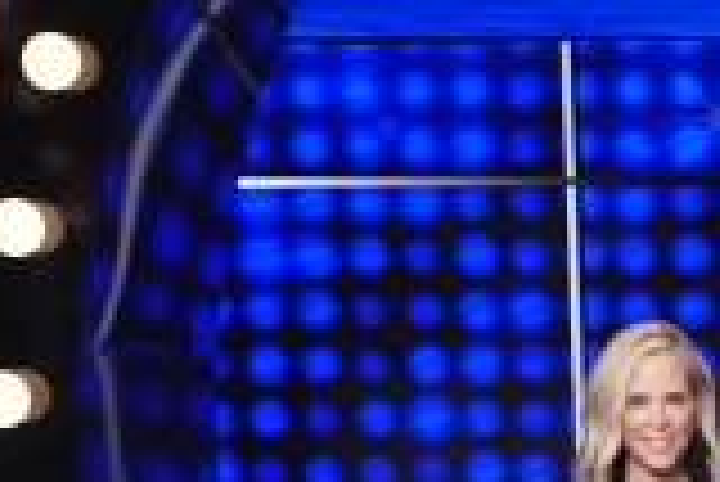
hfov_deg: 10.9
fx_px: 3603
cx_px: 1170
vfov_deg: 7.4
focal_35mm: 180
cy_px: 932
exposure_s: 1/320
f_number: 4.5
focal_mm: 24
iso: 6400
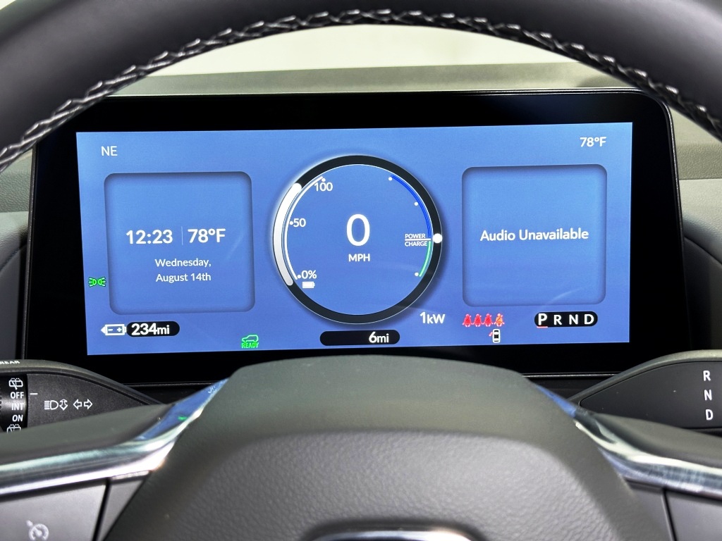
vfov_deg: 30.3
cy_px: 270
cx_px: 361
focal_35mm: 48
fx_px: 1001
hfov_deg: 39.7
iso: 250
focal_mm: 6.86
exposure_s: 1/39
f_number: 1.78
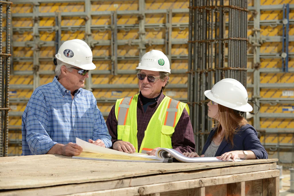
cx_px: 147
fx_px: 980
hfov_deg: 17.1
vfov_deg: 11.4
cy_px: 98
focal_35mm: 120
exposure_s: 1/1250
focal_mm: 120
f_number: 8
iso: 400
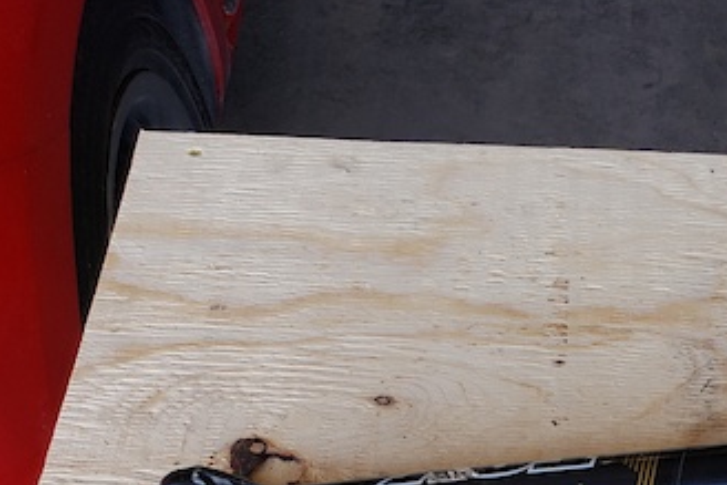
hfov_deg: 27.4
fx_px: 1333
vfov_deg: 19.0
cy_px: 642
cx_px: 840
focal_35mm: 66
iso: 80
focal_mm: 4.3
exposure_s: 1/120
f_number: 2.4
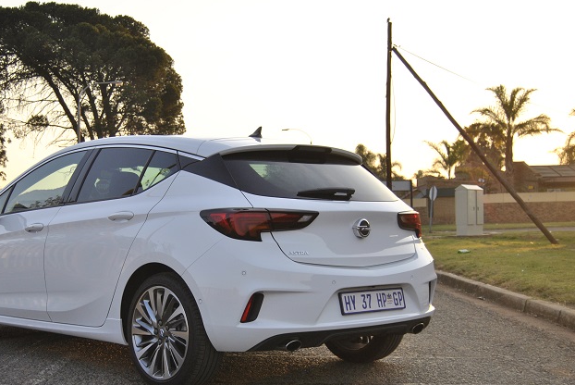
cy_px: 239
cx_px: 211
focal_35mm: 54
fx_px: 863
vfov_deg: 25.0
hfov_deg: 36.6
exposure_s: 1/500
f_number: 4
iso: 220
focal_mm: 28
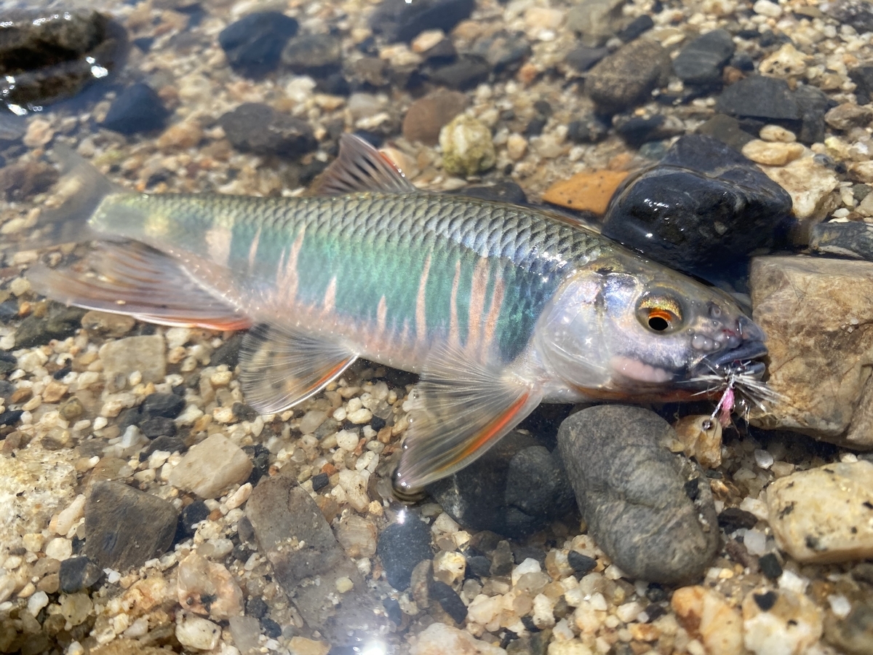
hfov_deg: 67.3
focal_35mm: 26
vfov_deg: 53.1
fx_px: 656
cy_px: 328
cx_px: 436
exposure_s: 1/2105
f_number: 1.8
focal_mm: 4.25
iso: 32
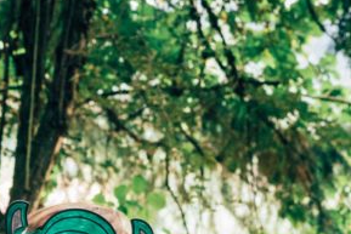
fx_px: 1902
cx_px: -174
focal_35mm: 195
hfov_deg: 10.2
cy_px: 309
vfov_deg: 7.0
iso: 3200
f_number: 7.1
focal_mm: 55
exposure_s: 1/125
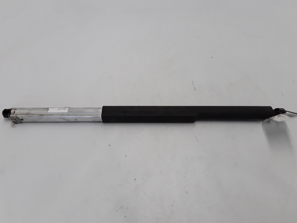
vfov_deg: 49.8
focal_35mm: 28
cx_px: 150
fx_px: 240
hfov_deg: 63.4
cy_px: 110
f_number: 1.9
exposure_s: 1/100
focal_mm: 2.91
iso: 80
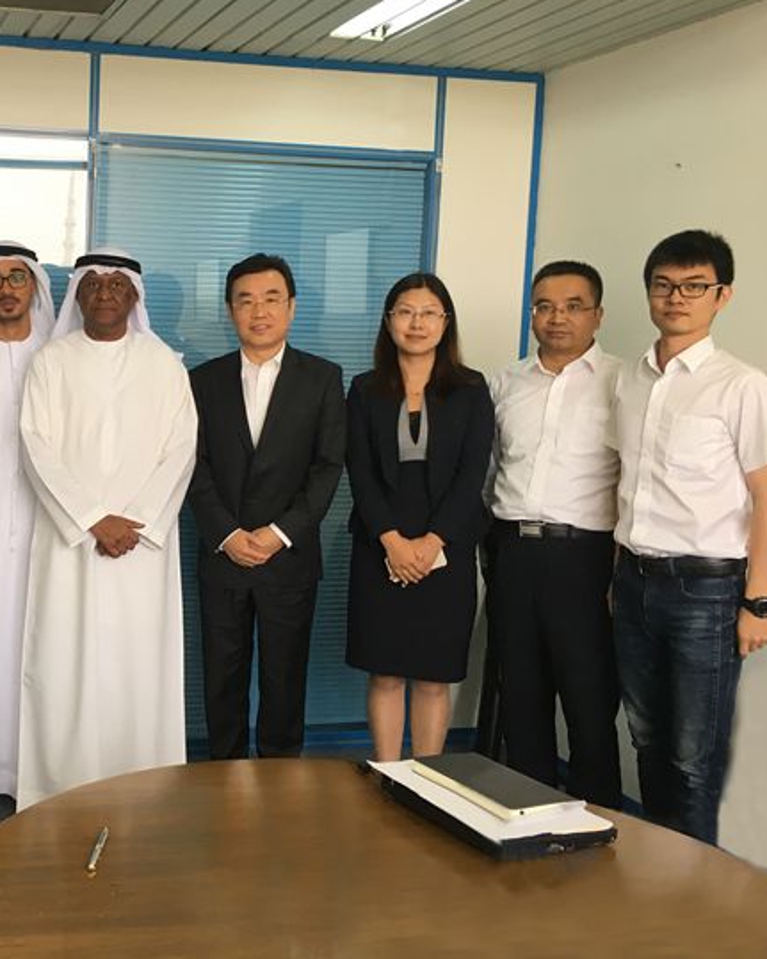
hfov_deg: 33.8
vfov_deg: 43.8
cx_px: 82
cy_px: 427
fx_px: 1192
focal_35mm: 42
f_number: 2.2
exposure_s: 1/33
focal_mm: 4.15
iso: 32
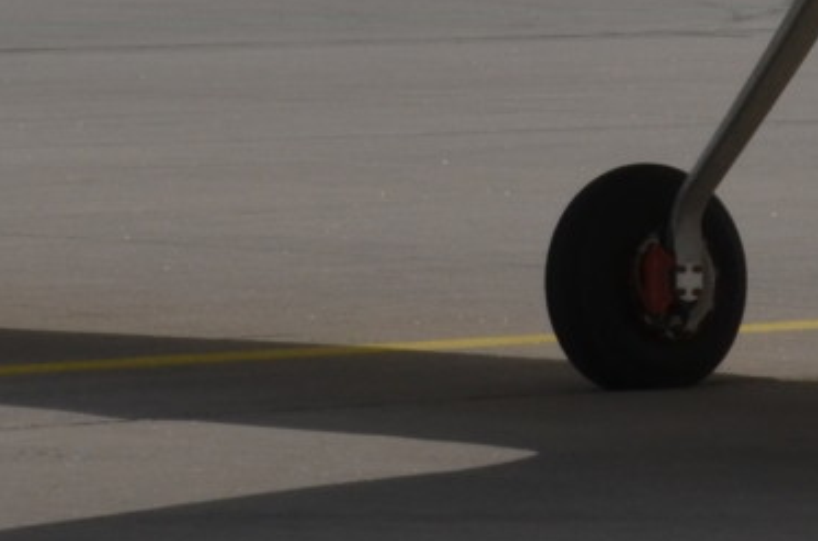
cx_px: 825
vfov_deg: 3.7
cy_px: -499
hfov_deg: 5.7
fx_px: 8253
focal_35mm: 364
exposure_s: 1/1250
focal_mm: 50
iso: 320
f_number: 18
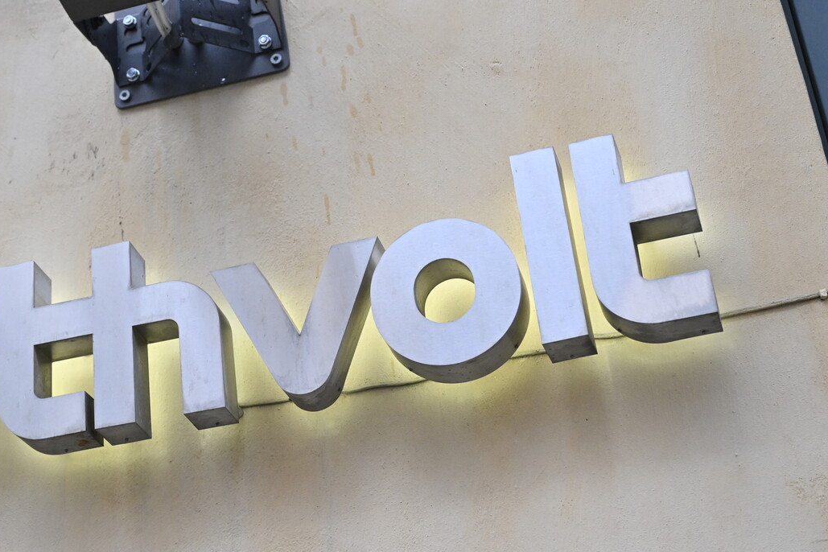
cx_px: 210
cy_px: 197
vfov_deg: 19.4
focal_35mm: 70
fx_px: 1610
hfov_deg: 28.4
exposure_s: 1/640
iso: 2500
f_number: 4
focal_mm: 45
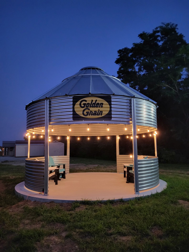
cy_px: 126
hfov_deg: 53.1
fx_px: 189
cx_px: 94
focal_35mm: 26
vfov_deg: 67.3
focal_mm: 5.4
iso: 800
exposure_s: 1/24
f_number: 1.8
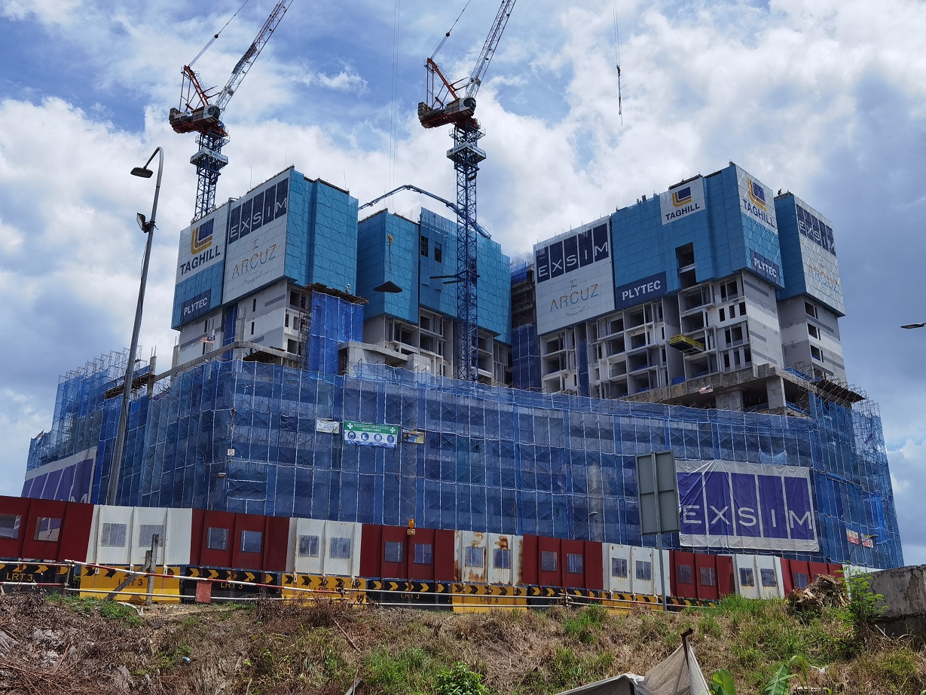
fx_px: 1017
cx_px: 463
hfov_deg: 49.0
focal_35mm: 38
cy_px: 348
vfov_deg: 37.7
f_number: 1.9
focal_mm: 6.71
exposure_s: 1/10309
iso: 50
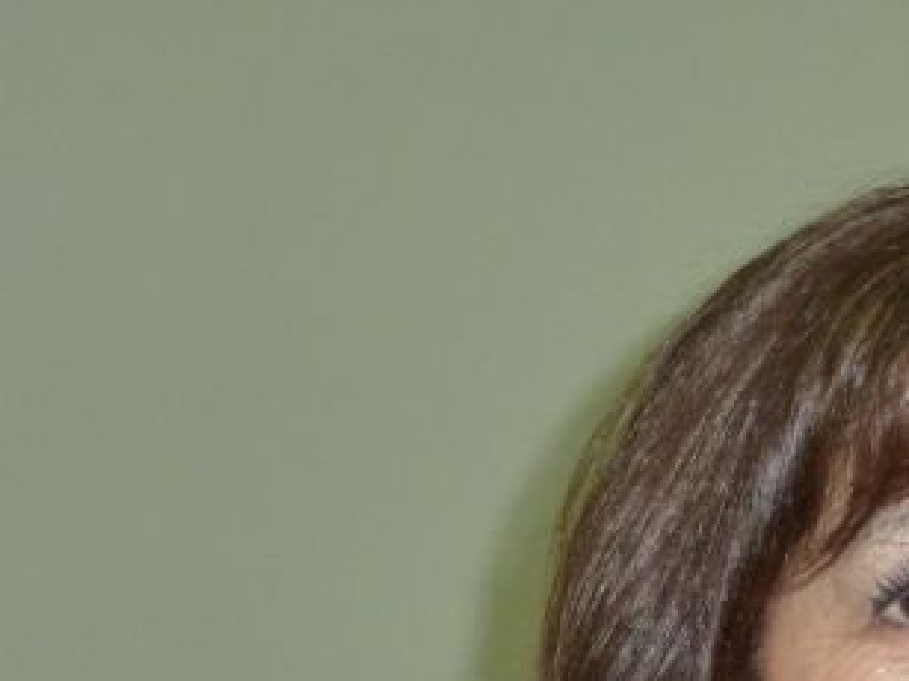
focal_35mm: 139
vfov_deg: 10.5
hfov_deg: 13.7
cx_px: 1190
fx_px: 3649
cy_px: 801
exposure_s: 1/60
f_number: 4.3
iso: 400
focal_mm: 9.4
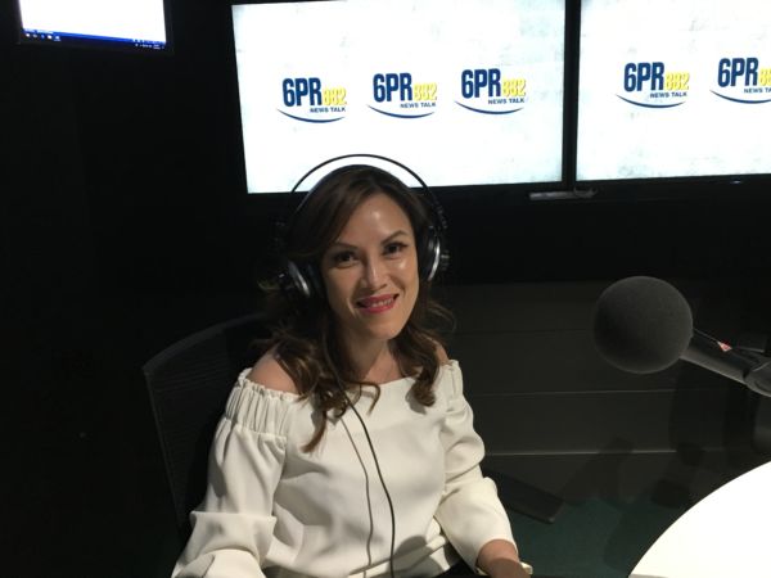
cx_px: 386
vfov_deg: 48.2
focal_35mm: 29
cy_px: 289
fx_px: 646
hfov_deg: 61.7
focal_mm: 4.15
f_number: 2.2
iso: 200
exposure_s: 1/20
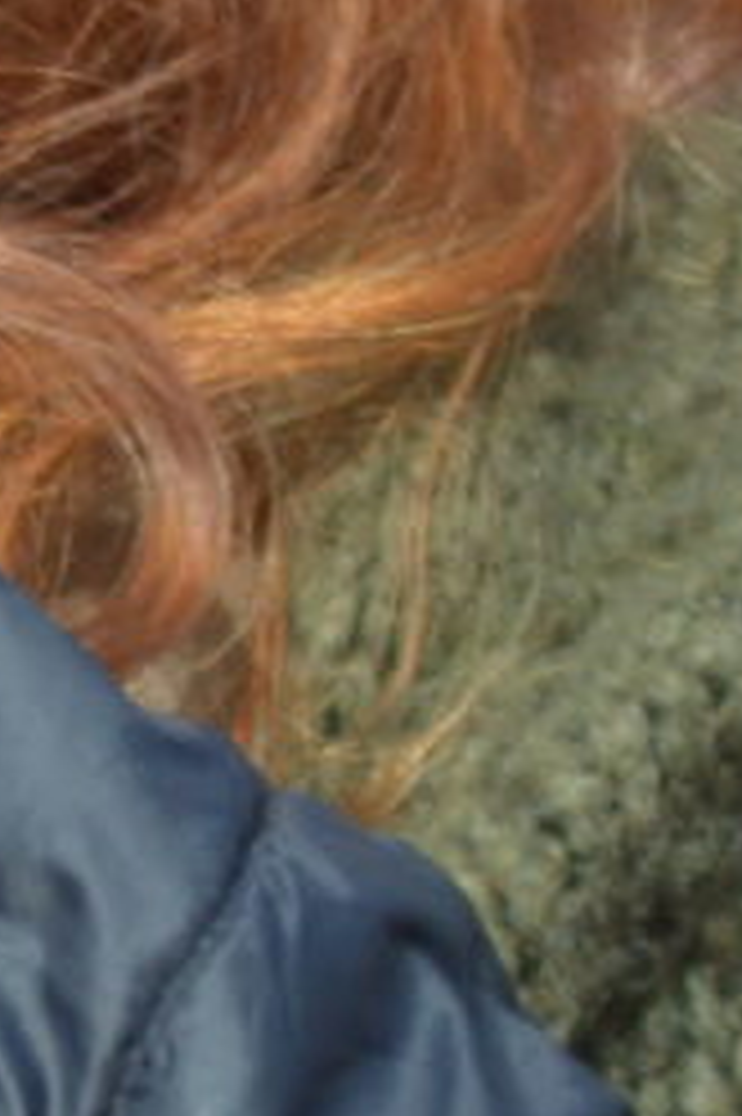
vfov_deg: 1.1
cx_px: -432
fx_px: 59908
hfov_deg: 0.7
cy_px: 875
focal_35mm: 1935
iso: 200
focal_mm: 125
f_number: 5.6
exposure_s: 1/500
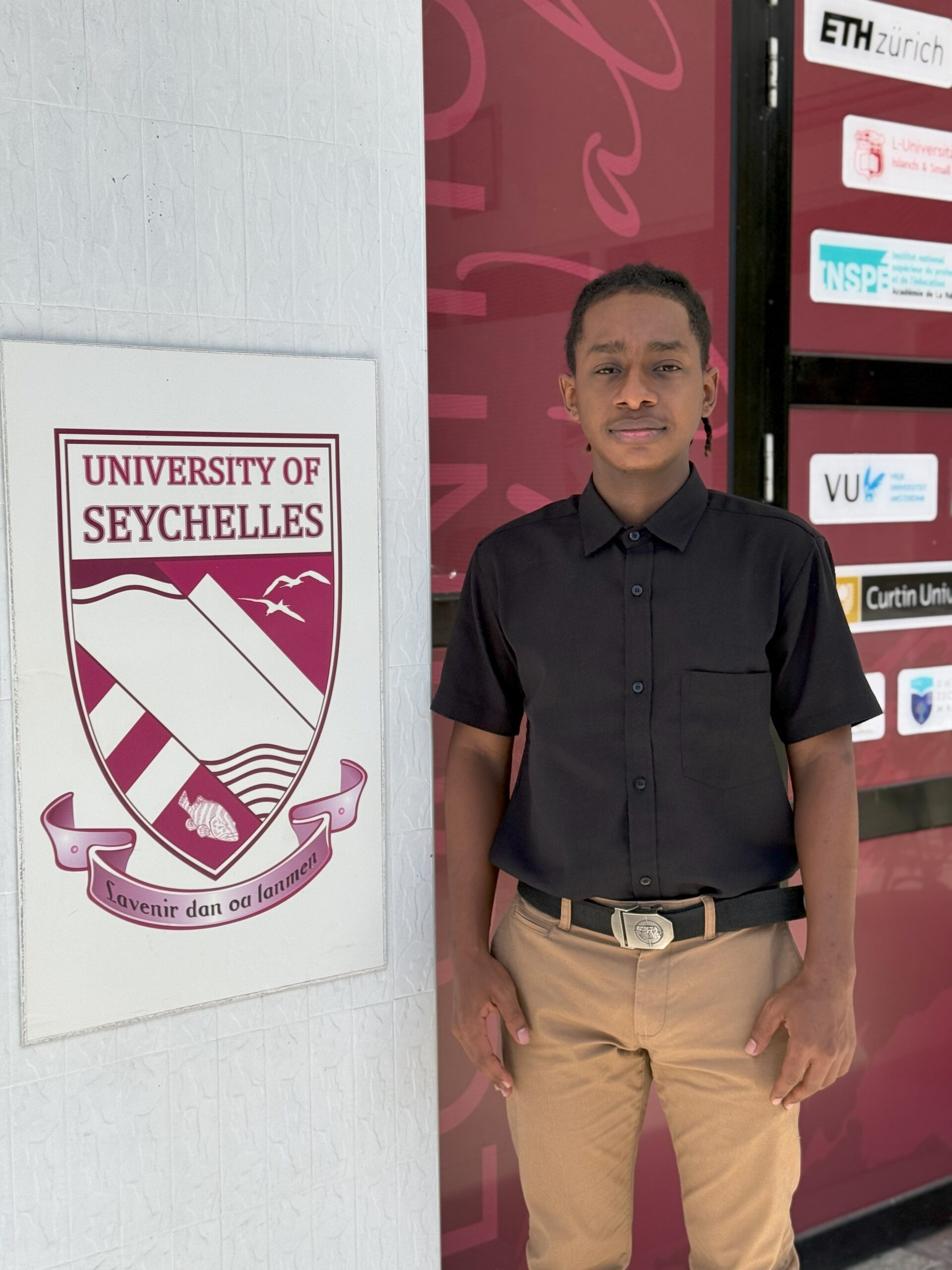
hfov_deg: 30.3
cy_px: 635
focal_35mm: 48
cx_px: 476
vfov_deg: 39.7
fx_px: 1760
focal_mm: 6.76
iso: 100
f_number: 1.78
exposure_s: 1/3096
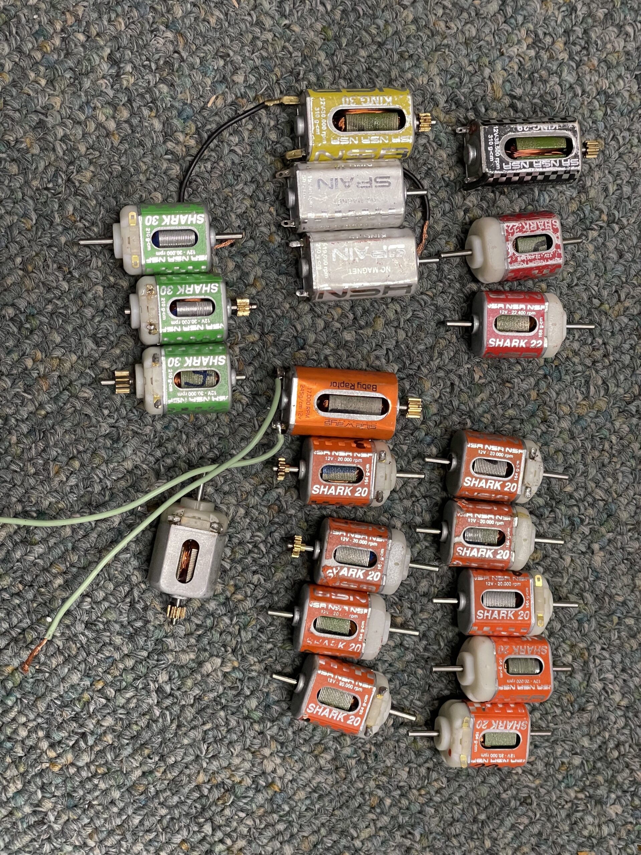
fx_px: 1284
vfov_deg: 36.8
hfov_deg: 28.0
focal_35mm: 52
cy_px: 428
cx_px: 320
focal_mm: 6
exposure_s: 1/60
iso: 320
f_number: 2
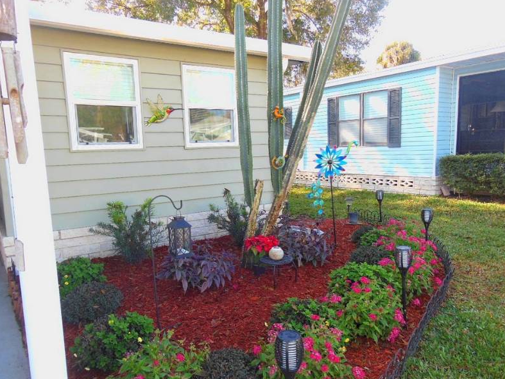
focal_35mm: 27
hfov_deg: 65.3
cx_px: 250
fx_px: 394
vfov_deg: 51.3
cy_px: 203
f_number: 3.5
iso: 125
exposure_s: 1/80
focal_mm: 4.5
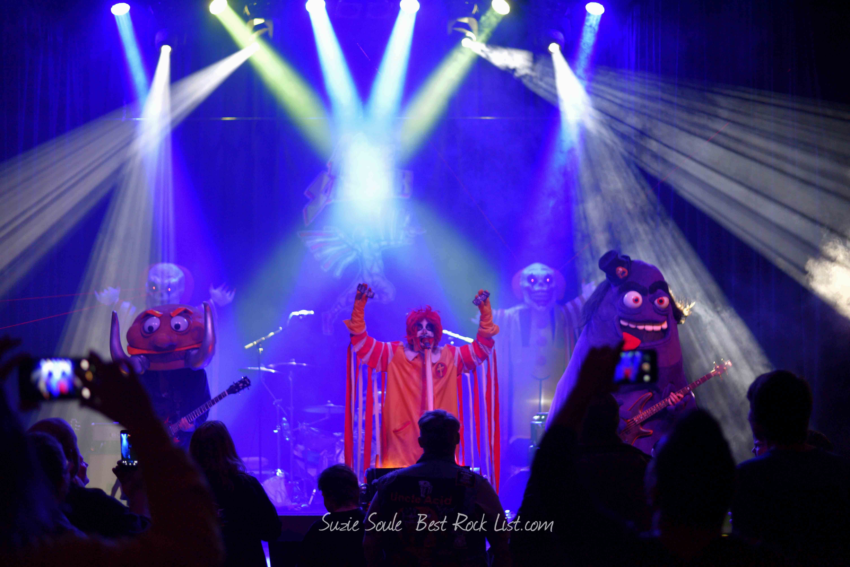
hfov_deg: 39.6
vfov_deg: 27.0
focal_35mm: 50
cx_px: 425
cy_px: 284
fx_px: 1181
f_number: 1.8
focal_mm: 50
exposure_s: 1/60
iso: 1600
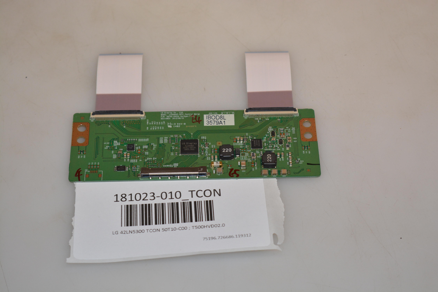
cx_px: 219
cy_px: 146
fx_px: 1004
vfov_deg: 16.6
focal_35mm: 82
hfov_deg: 24.6
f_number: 5.6
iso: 800
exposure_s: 1/200
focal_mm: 55
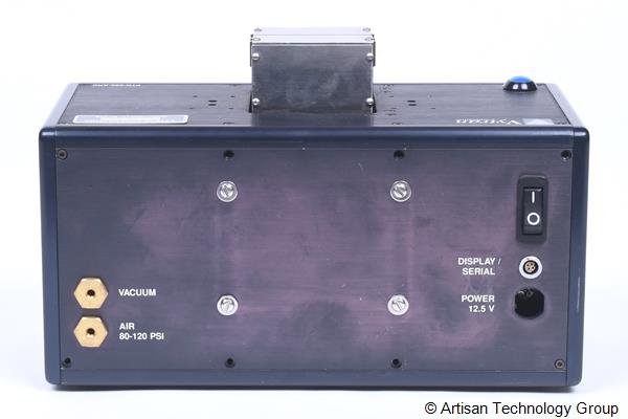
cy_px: 210
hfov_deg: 33.4
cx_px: 314
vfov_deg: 22.6
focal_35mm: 60
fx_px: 1047
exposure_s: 1/200
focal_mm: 40
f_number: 14
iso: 200
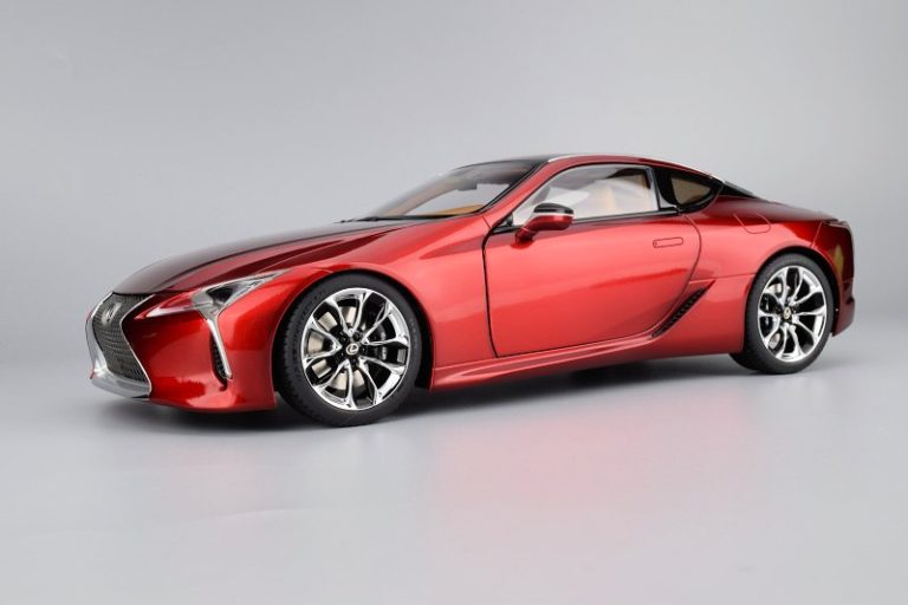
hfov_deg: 41.1
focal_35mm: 48
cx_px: 454
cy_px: 302
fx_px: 1211
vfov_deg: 28.1
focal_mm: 32
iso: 100
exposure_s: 1/8
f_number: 18
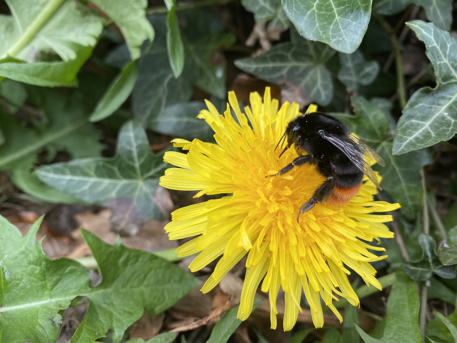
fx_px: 343
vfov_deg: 53.1
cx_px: 228
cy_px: 172
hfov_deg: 67.3
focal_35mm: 26
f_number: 1.8
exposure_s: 1/473
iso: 32
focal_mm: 4.25
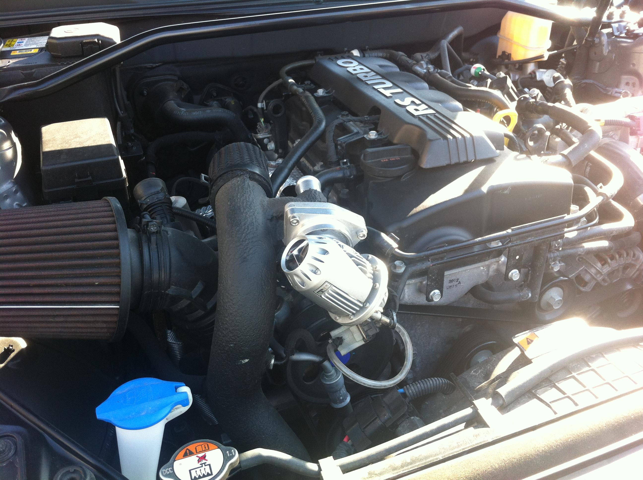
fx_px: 649
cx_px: 322
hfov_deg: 52.7
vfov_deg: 40.6
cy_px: 240
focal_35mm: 35
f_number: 2.8
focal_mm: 3.85
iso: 80
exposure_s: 1/60
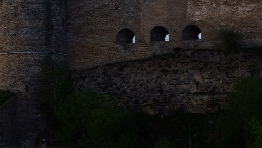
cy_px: 117
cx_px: -72
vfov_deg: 9.0
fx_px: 938
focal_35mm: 135
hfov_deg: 15.2
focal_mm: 32.9
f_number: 5.6
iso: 200
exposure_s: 1/150
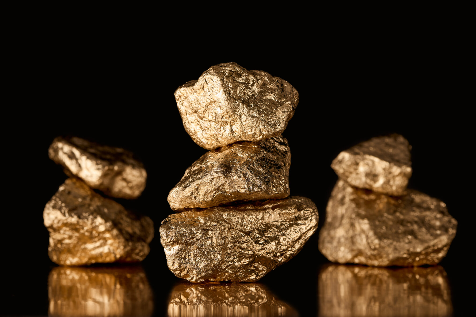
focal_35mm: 106
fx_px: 1402
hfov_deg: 19.3
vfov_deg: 12.9
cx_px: 238
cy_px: 158
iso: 80
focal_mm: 105
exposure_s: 1/160
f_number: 11
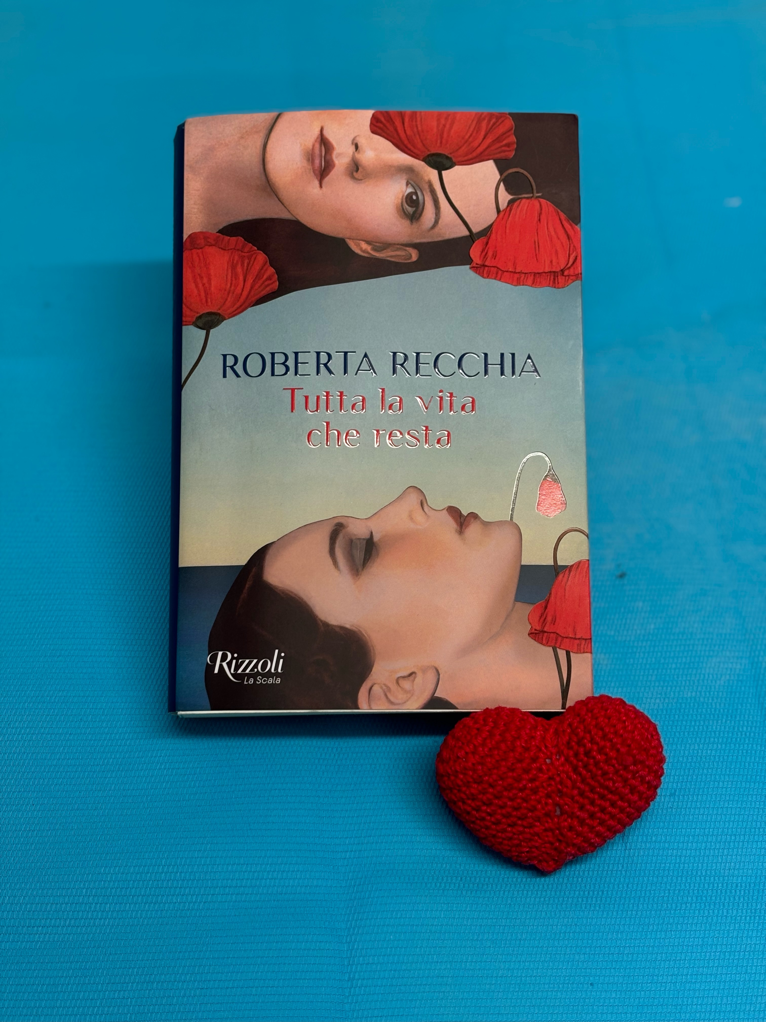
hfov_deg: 28.0
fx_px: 1534
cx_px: 383
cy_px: 511
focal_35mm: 52
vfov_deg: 36.8
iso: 32
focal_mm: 5.96
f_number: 1.6
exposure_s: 1/50
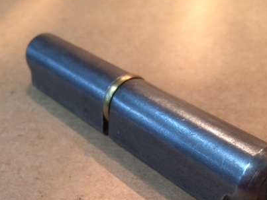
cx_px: 154
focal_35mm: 46
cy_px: 154
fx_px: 355
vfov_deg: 30.9
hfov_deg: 41.1
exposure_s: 1/30
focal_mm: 4.15
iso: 125
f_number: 2.2
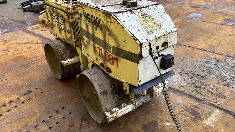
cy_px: 54
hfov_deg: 69.9
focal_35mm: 27
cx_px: 119
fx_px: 168
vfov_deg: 42.7
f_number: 1.78
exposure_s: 1/143
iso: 64
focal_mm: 6.86
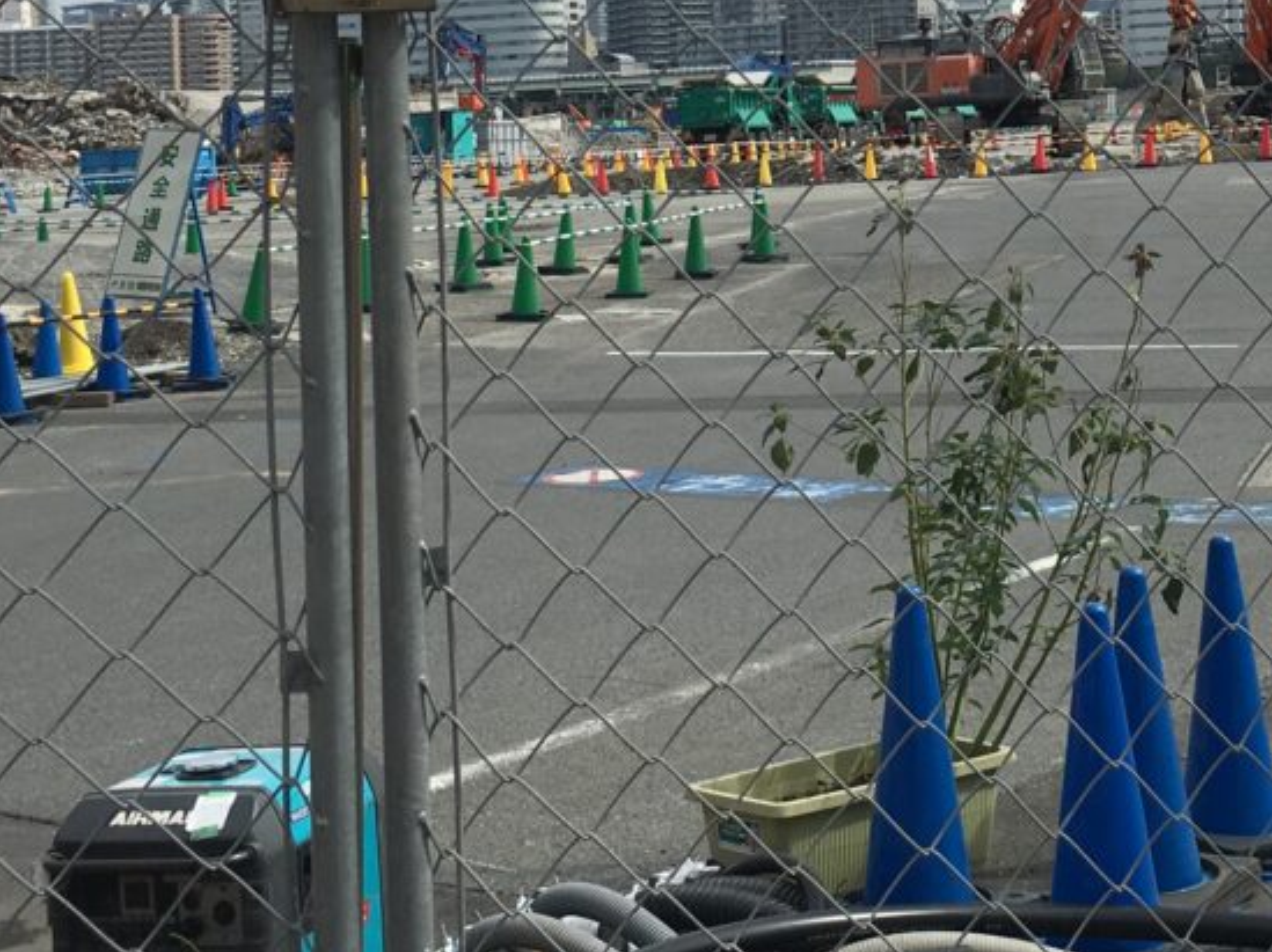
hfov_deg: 25.7
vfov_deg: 19.3
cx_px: 1080
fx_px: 2717
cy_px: -14
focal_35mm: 74
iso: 25
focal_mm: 4.15
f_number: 2.2
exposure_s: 1/2262
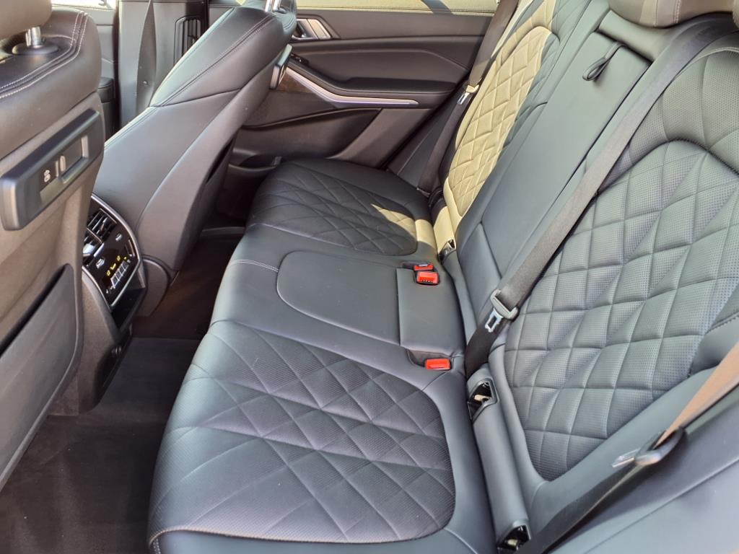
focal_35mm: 27
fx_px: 576
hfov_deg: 65.3
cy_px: 277
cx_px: 370
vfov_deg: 51.4
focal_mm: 3.58
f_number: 1.9
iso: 100
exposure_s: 1/40
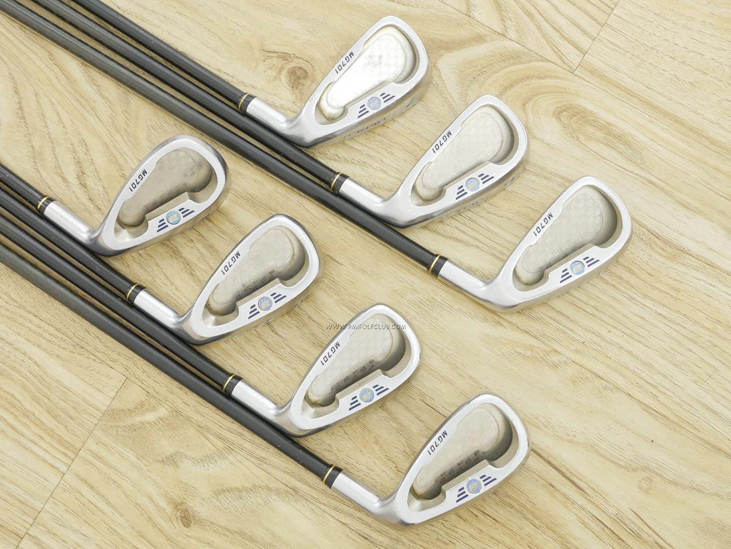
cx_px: 366
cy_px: 274
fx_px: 1056
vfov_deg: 29.1
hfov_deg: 38.2
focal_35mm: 50
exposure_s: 1/40
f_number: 4.5
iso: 1600
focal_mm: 25
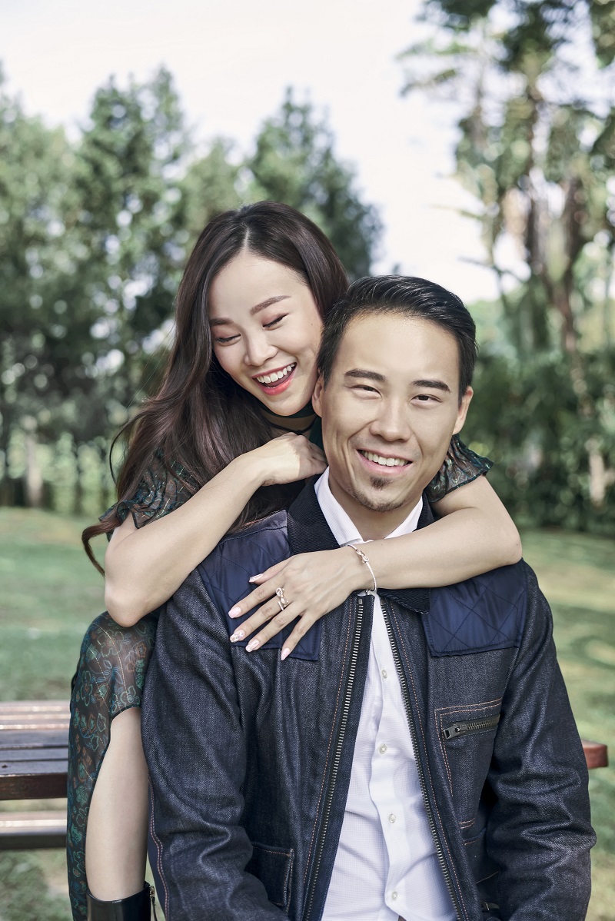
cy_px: 460
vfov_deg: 39.6
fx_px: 1280
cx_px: 308
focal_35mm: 50
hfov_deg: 27.0
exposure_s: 1/250
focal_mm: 50
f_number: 3.5
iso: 100
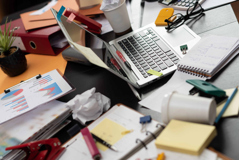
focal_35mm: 85
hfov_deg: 23.9
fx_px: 564
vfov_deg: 16.1
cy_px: 80
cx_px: 120
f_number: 3.5
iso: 160
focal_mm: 85
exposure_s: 1/200
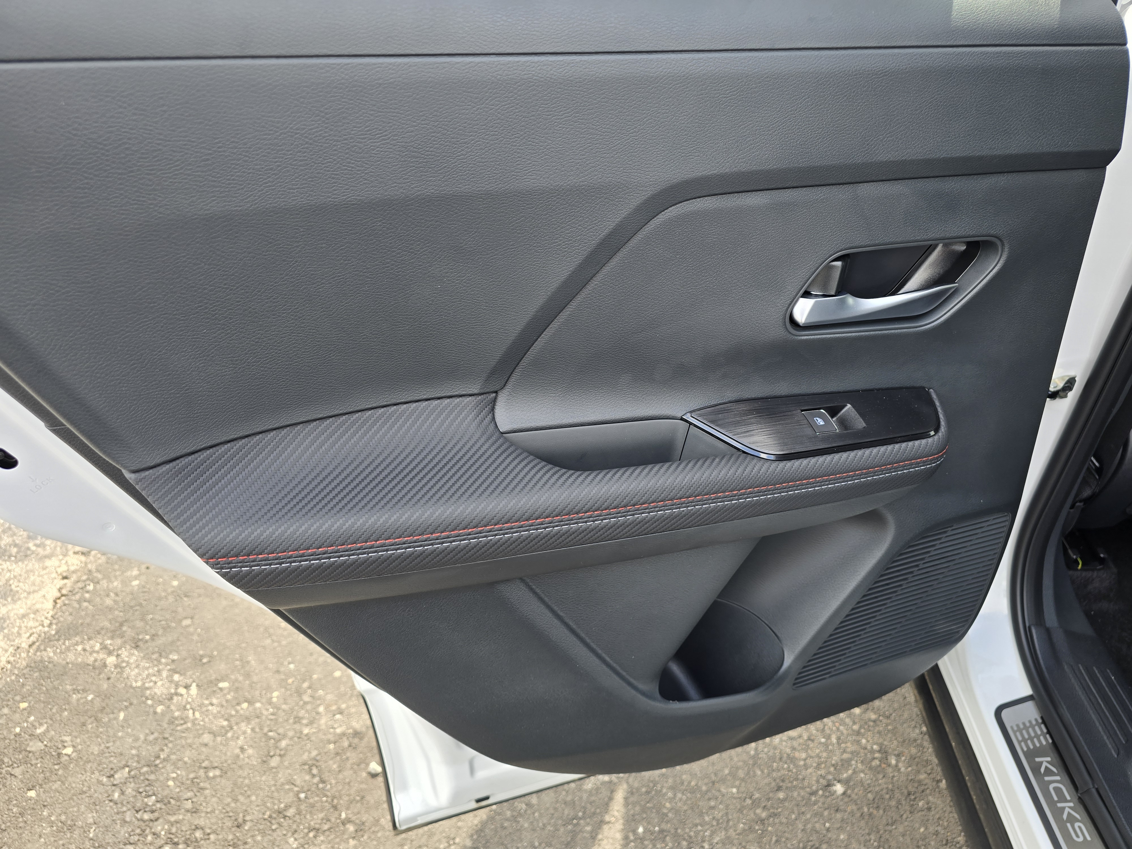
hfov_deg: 73.9
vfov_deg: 58.9
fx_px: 752
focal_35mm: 23
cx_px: 566
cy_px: 424
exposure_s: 1/180
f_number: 1.7
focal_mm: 6.3
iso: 20
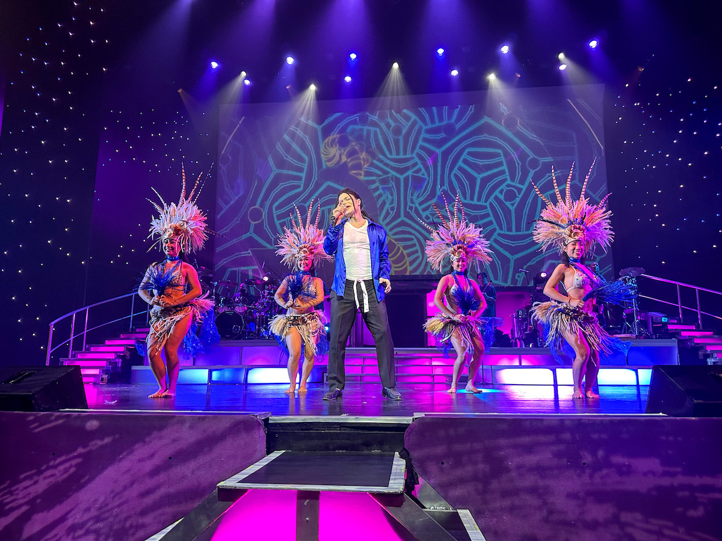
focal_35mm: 24
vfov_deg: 56.8
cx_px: 361
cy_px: 270
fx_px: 501
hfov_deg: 71.6
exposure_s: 1/60
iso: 250
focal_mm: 6.86
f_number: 1.8
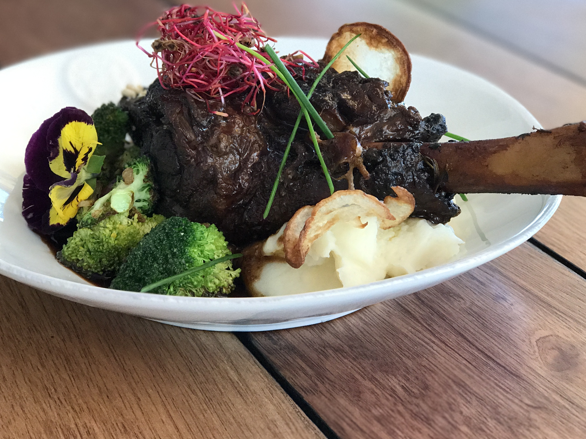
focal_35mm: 73
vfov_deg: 20.1
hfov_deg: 26.7
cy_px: 165
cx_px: 262
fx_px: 1236
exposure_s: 1/93
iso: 200
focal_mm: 6.6
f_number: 2.8
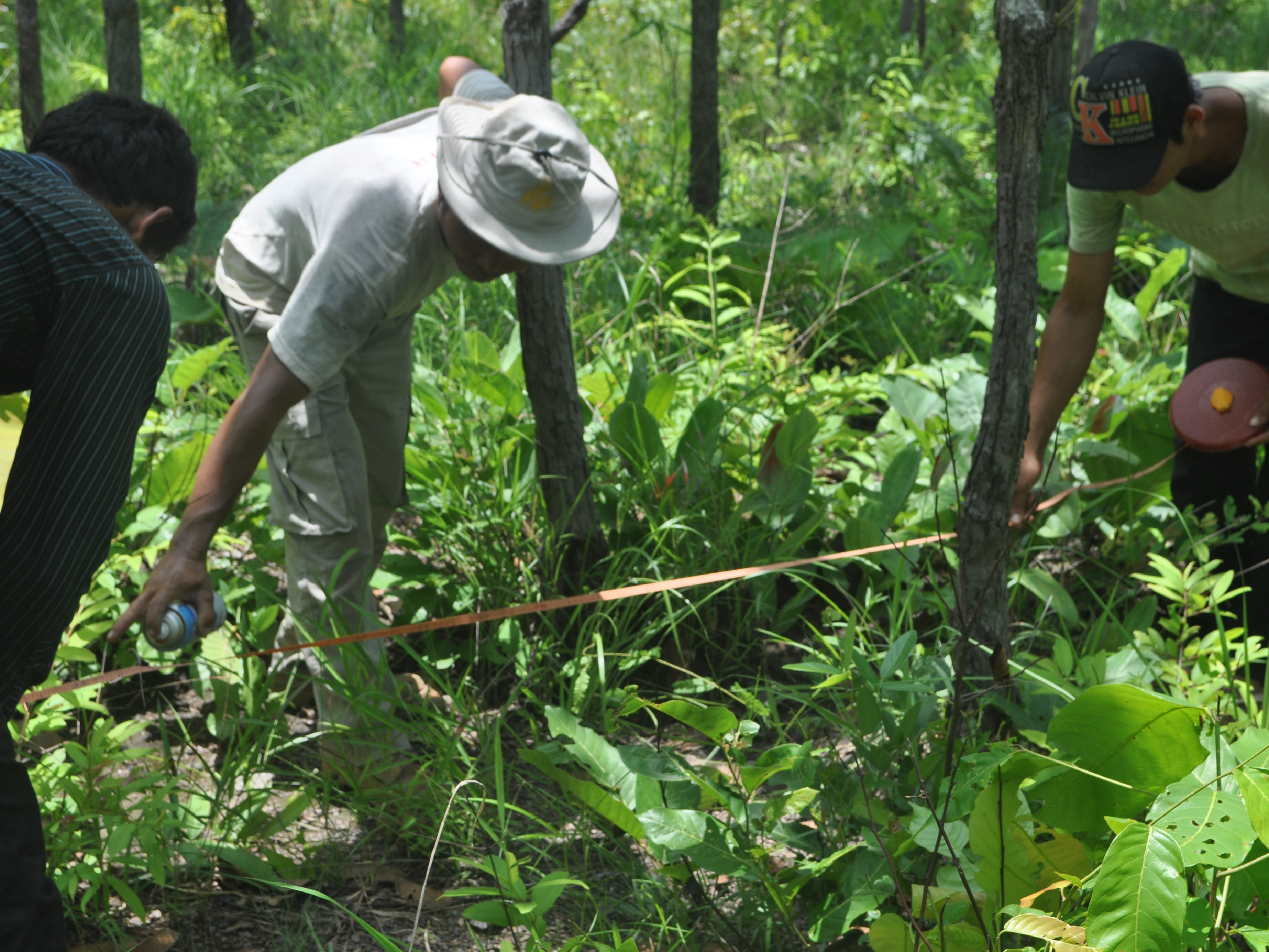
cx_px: 653
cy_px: 474
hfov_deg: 32.9
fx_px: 2147
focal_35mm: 59
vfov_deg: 25.0
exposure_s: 1/200
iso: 200
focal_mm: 35
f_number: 7.1
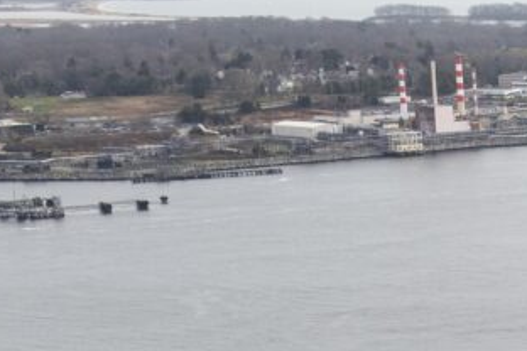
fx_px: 2737
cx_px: 900
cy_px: 853
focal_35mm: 187
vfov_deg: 6.9
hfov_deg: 10.4
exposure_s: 1/1000
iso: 400
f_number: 8
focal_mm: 38
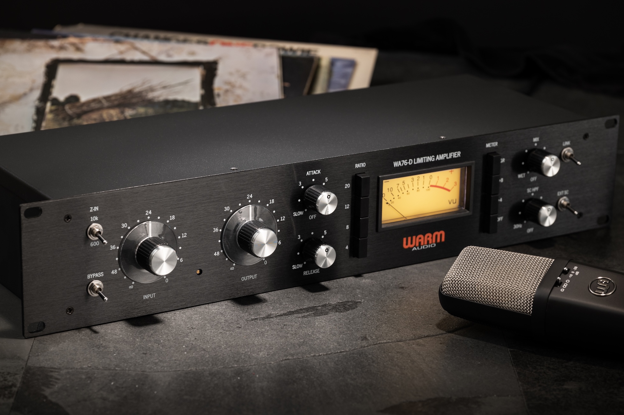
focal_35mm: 99
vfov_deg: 13.8
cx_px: 312
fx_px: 1715
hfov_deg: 20.6
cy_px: 208
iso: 400
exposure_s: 1/10
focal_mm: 99
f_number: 8
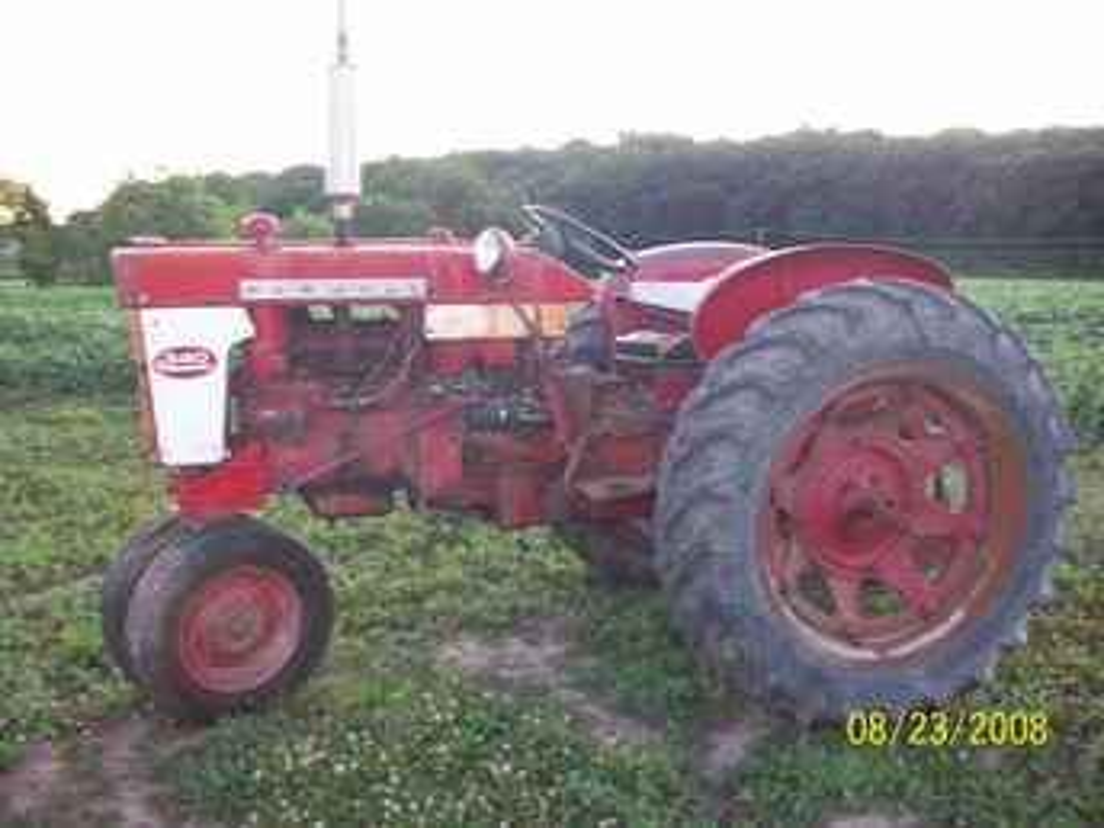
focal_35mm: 34
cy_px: 414
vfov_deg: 41.8
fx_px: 1084
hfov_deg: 54.0
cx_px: 552
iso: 160
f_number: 2.8
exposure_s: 1/60.9
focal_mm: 5.7
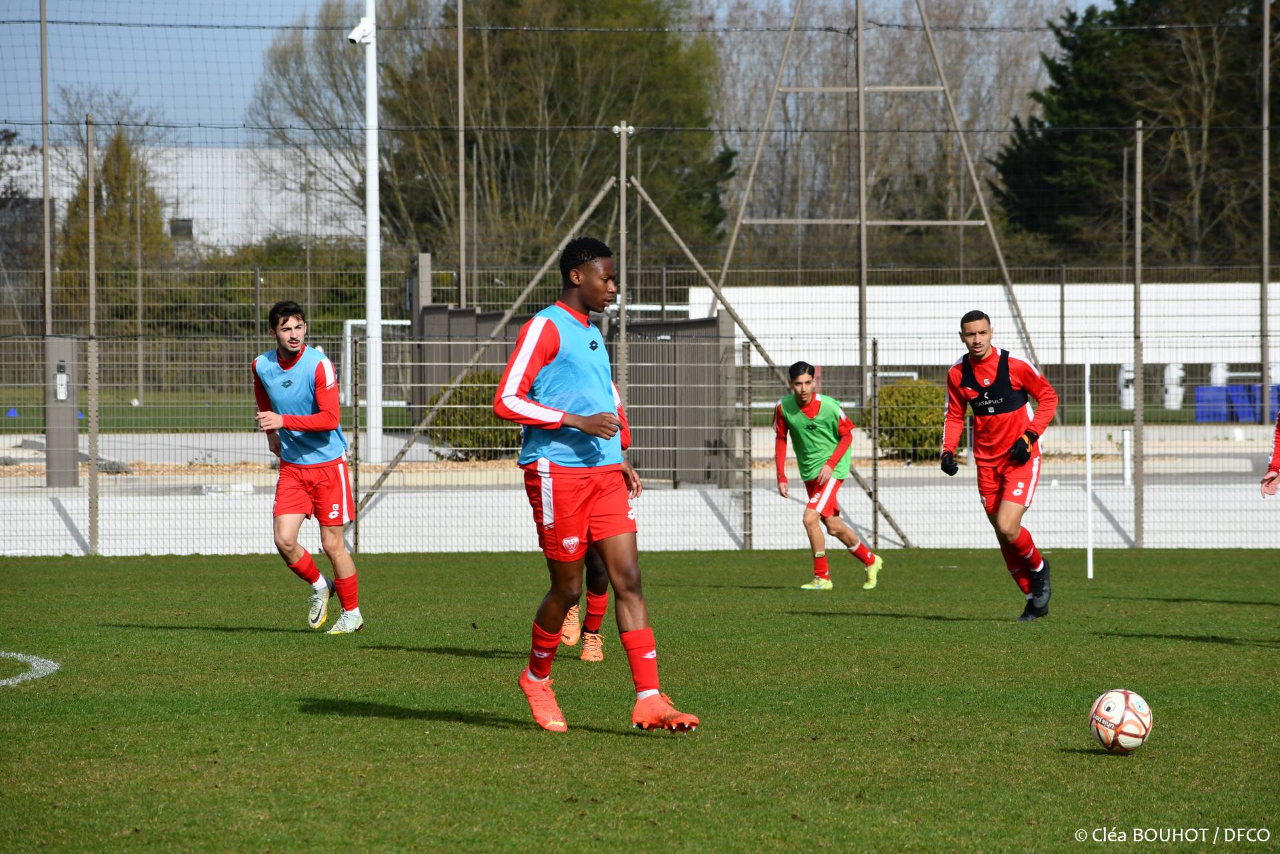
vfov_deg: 6.5
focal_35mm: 210
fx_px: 7466
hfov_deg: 9.8
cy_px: 427
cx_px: 640
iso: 360
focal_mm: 140
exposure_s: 1/2000
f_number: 8
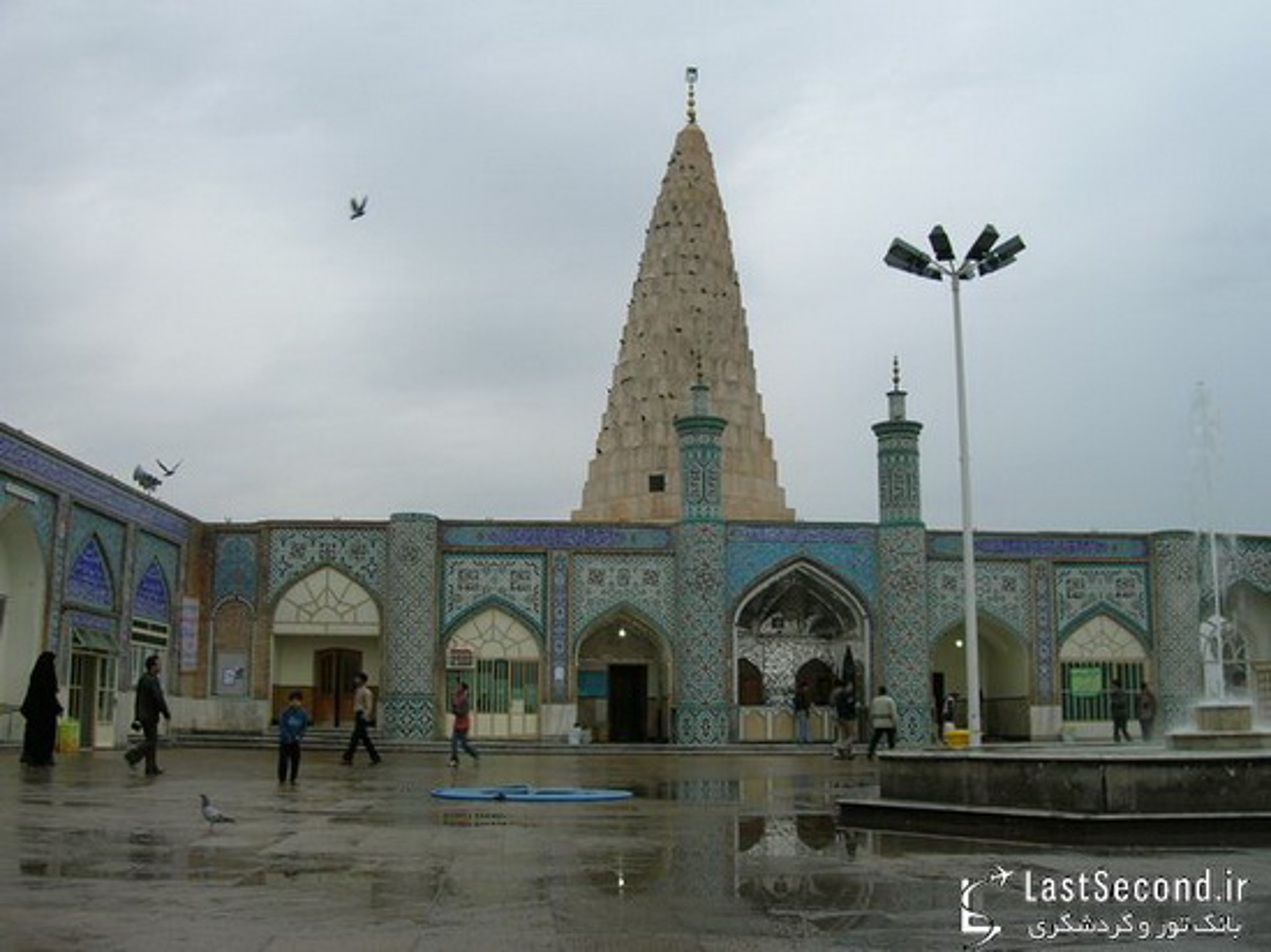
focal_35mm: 35
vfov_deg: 40.7
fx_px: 1285
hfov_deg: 52.6
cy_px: 476
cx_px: 636
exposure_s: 1/34.2
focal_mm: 5.8
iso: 50
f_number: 4.9
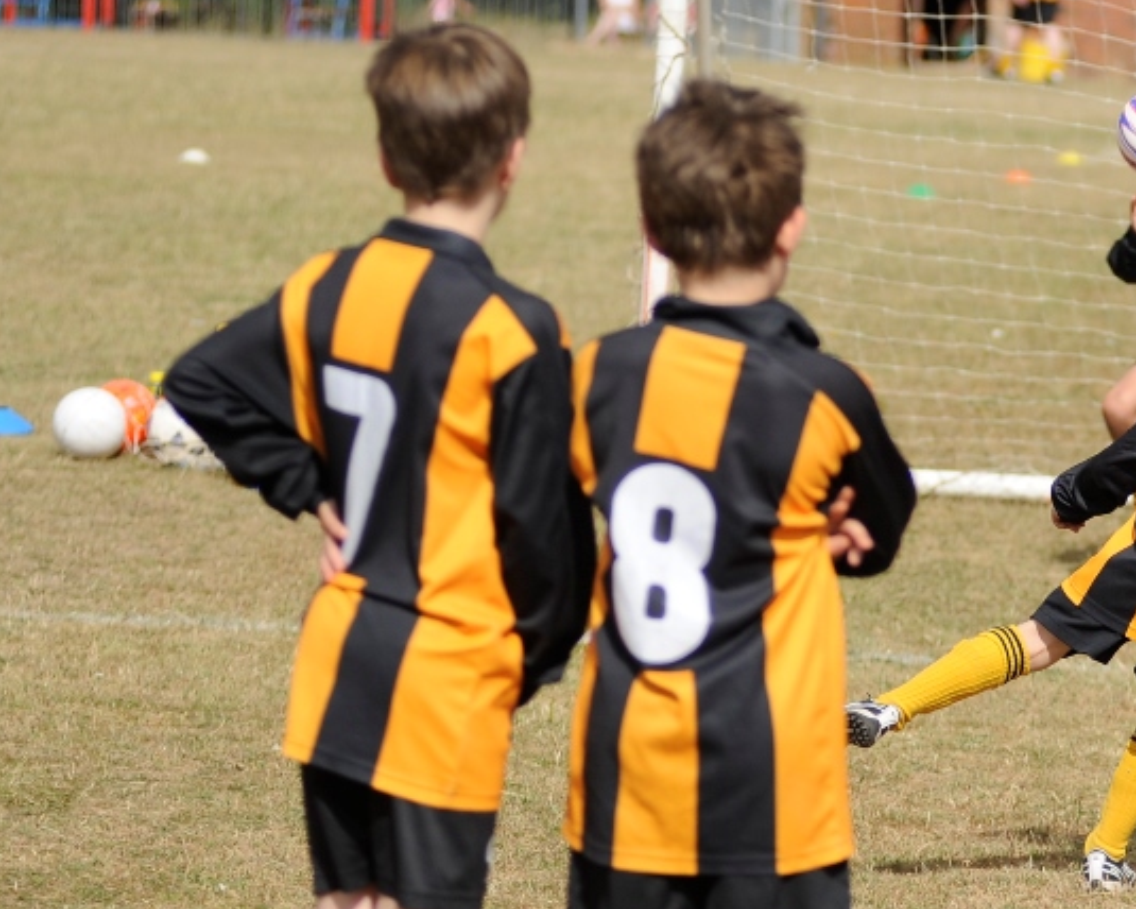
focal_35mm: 248
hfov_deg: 7.7
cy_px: 228
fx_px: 8338
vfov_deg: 6.2
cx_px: 1295
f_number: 3.2
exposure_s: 1/4000
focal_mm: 95
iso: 200
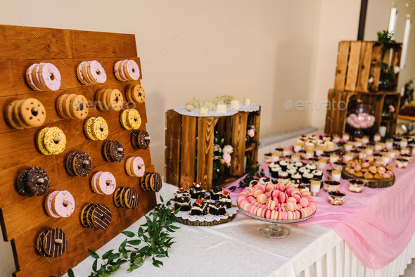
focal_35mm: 35
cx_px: 208
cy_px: 138
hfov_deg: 54.4
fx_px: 404
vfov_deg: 37.9
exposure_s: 1/250
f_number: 2.5
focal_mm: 35
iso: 640
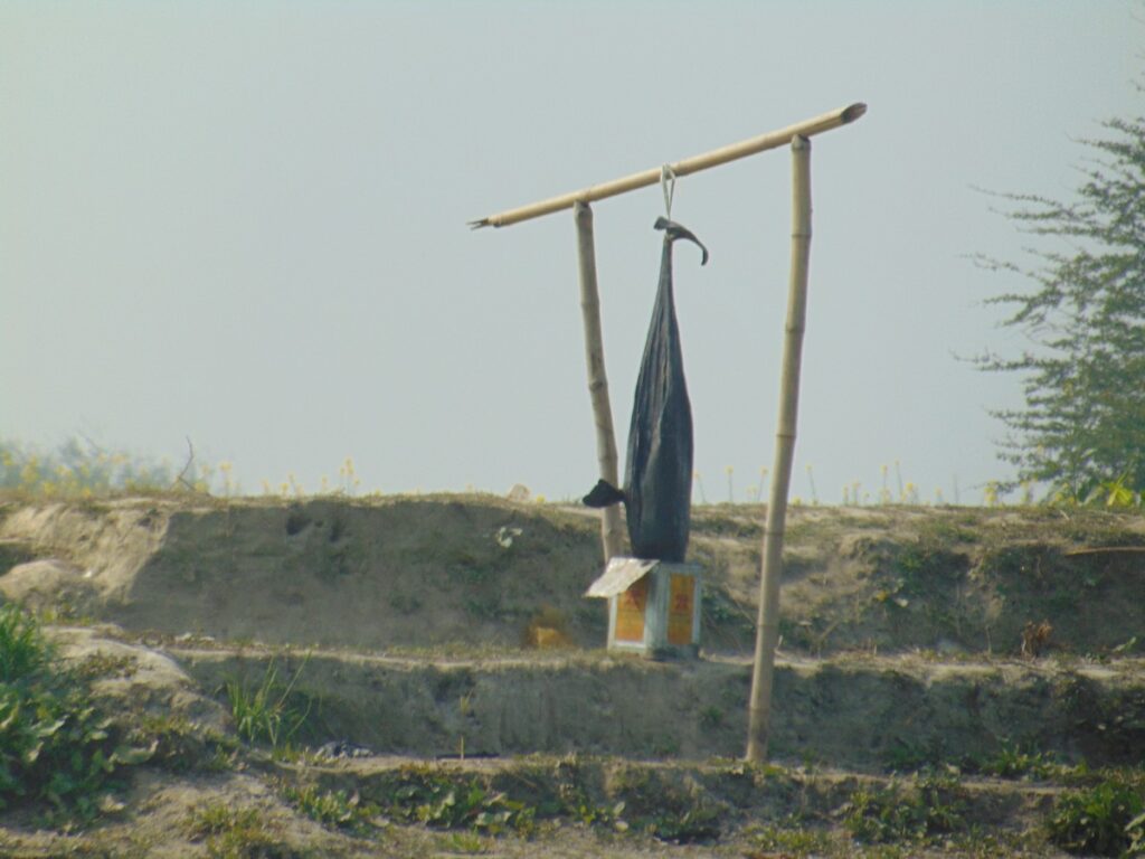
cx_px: 572
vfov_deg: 2.6
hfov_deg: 3.4
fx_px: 19052
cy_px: 430
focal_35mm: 576
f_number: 4.6
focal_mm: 103.2
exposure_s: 1/800
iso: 80
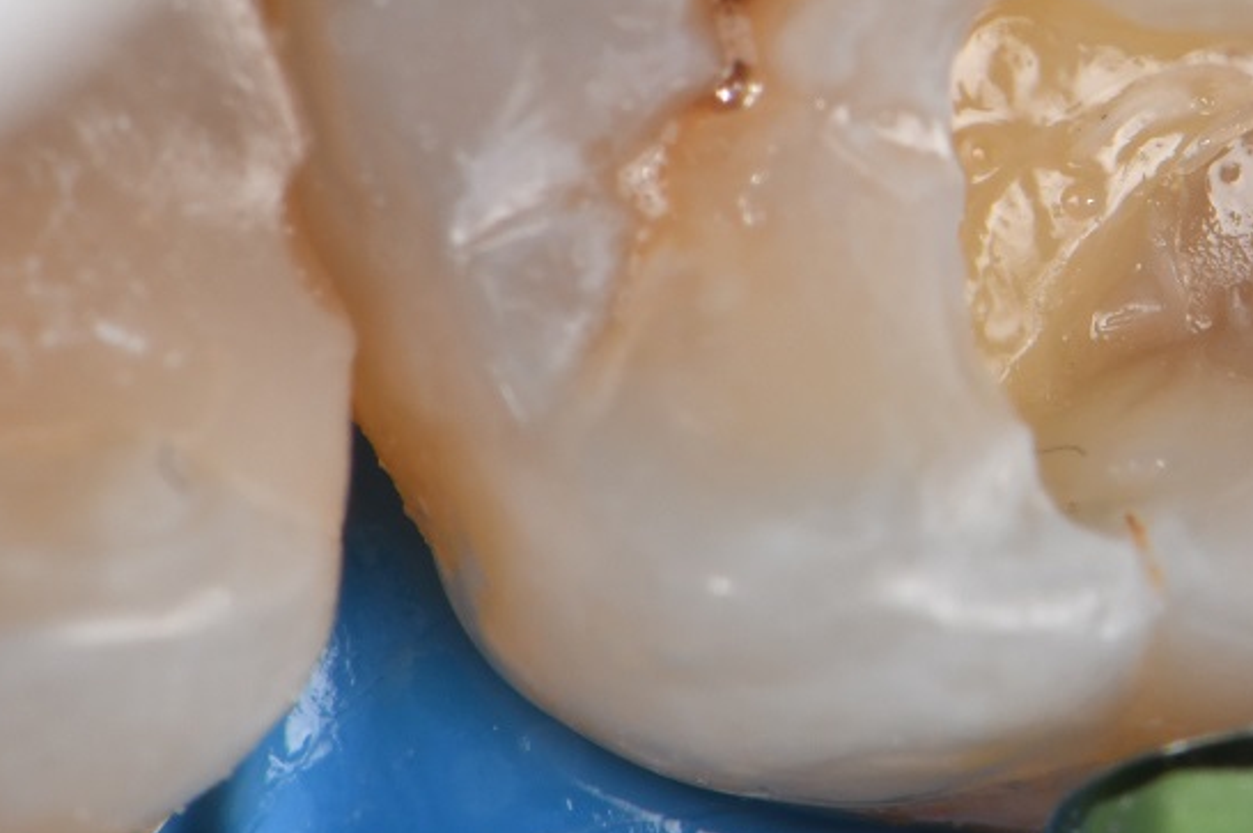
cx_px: 1127
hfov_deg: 5.3
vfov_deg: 3.5
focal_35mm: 389
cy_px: 96
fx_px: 13527
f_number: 32
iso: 200
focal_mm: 105
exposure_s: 1/160
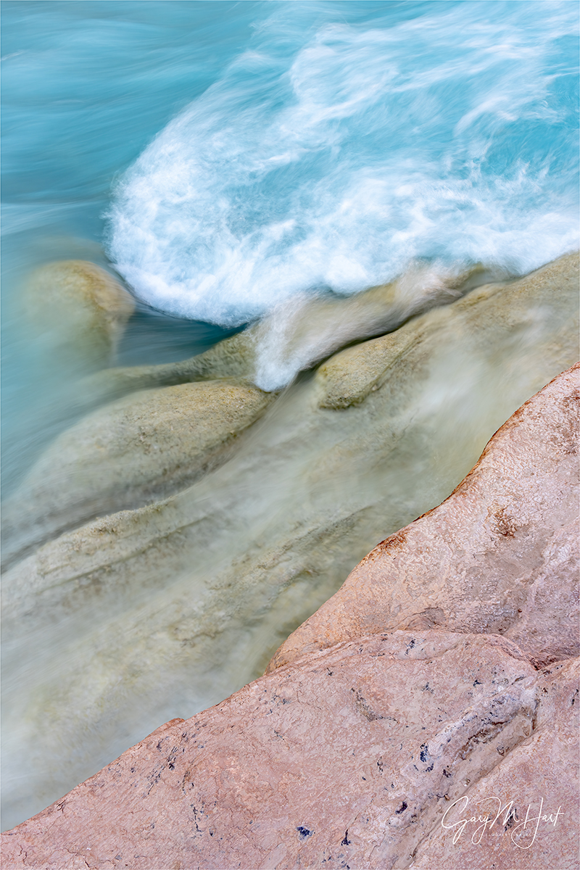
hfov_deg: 43.6
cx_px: 290
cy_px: 435
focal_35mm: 30
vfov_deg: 61.9
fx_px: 725
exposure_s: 1/2.5
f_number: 16
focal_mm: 30
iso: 100
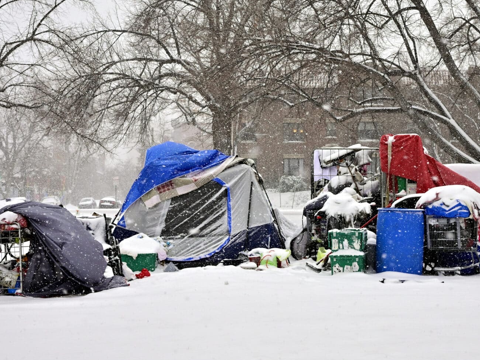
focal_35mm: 74
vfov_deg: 19.9
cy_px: 156
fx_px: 1026
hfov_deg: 26.3
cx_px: 283
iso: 500
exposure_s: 1/500
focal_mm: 49
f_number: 10
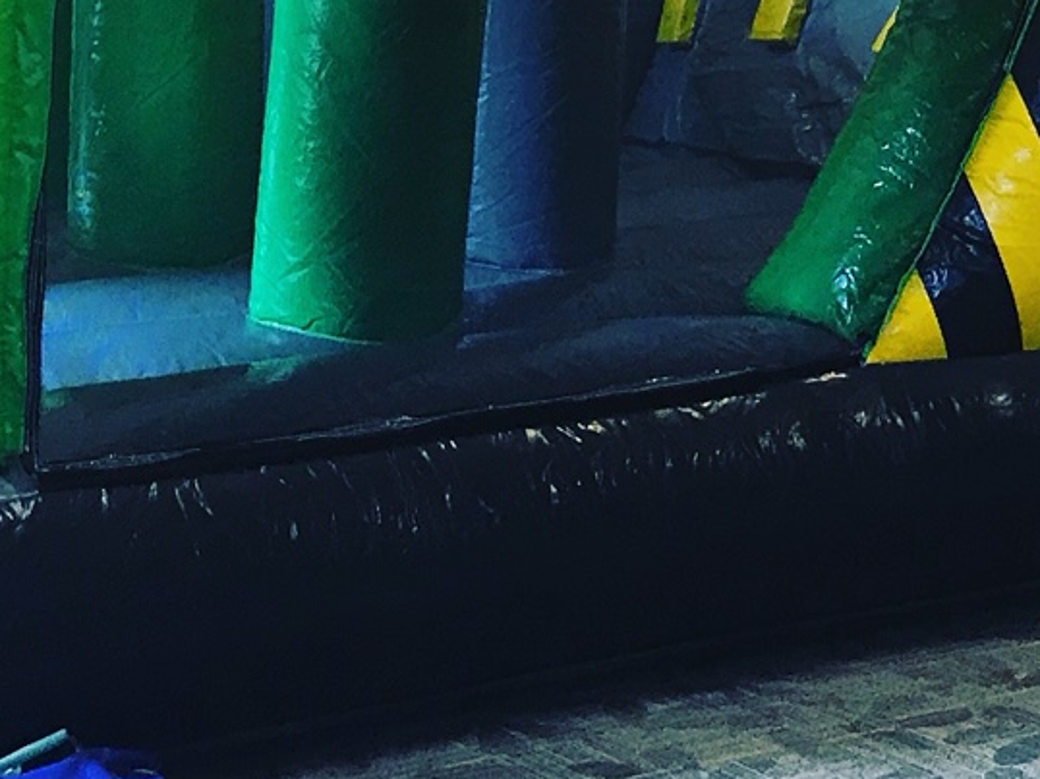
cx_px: 1127
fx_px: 3153
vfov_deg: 13.2
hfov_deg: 18.1
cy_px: -416
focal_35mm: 105
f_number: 1.8
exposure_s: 1/40
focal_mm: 3.99
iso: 25
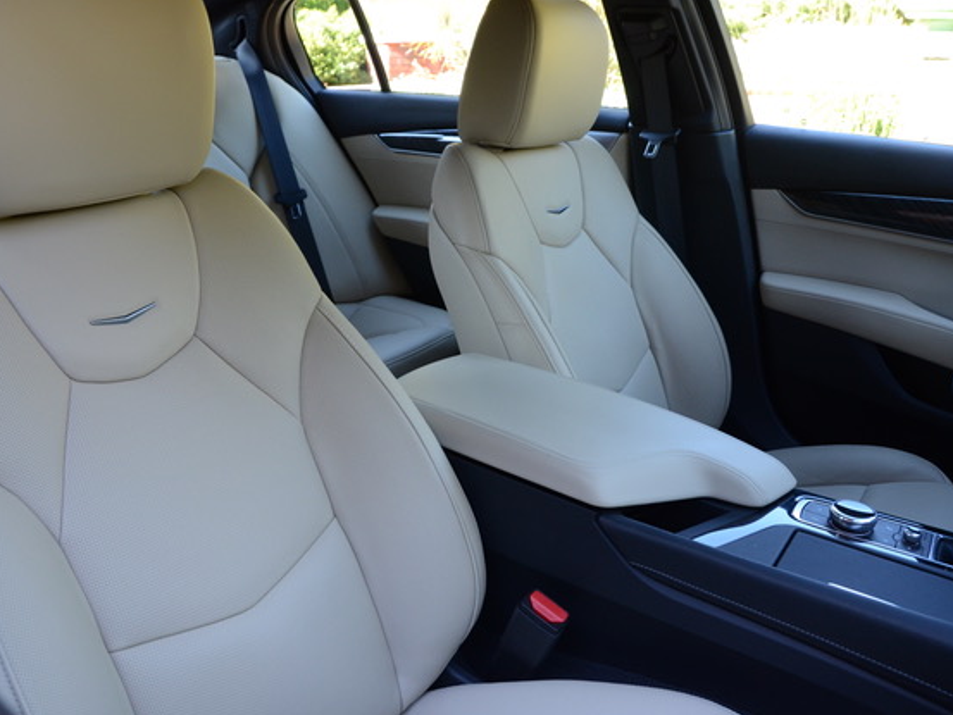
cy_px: 364
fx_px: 826
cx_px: 462
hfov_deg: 59.9
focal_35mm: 30
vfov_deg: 46.8
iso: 800
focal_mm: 18
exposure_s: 1/125
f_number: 5.6
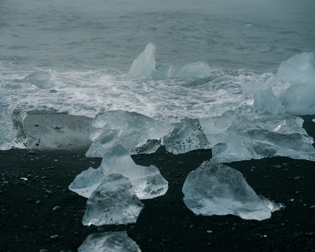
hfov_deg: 24.1
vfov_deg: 19.4
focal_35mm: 79
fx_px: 736
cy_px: 126
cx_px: 146
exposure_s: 1/8000
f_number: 2.8
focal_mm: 70
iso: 1000
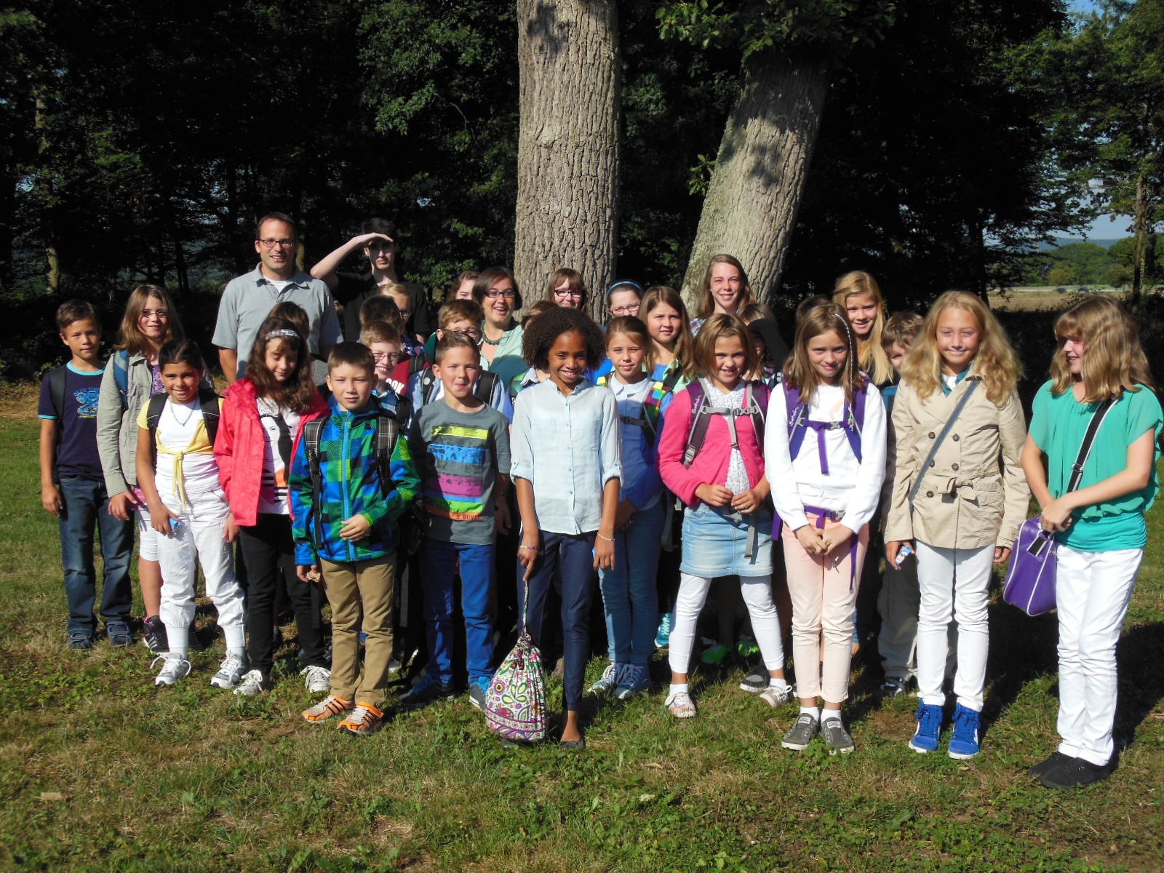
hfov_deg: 43.9
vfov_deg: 33.6
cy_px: 436
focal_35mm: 43
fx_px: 1446
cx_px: 582
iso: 125
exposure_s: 1/1500
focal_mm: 7.7
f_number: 3.8
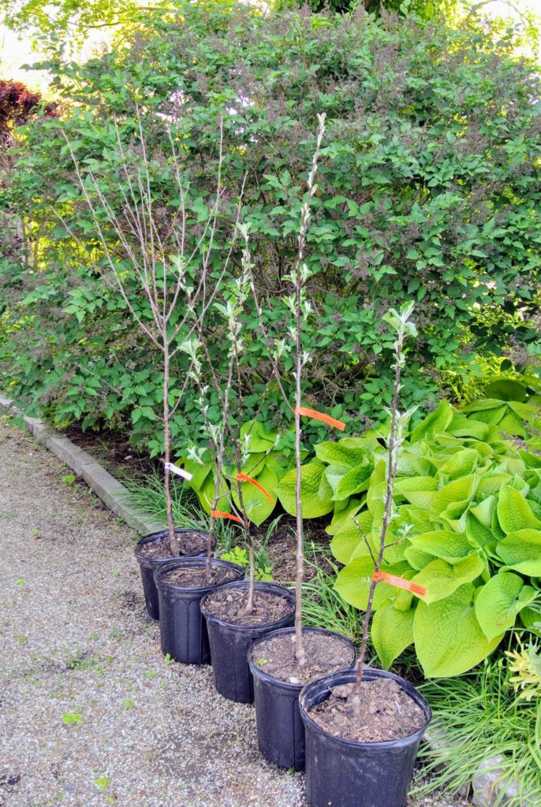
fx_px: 719
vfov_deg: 58.6
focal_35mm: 32
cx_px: 270
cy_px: 404
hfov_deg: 41.2
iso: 200
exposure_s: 1/100
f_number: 3.8
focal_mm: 12.2
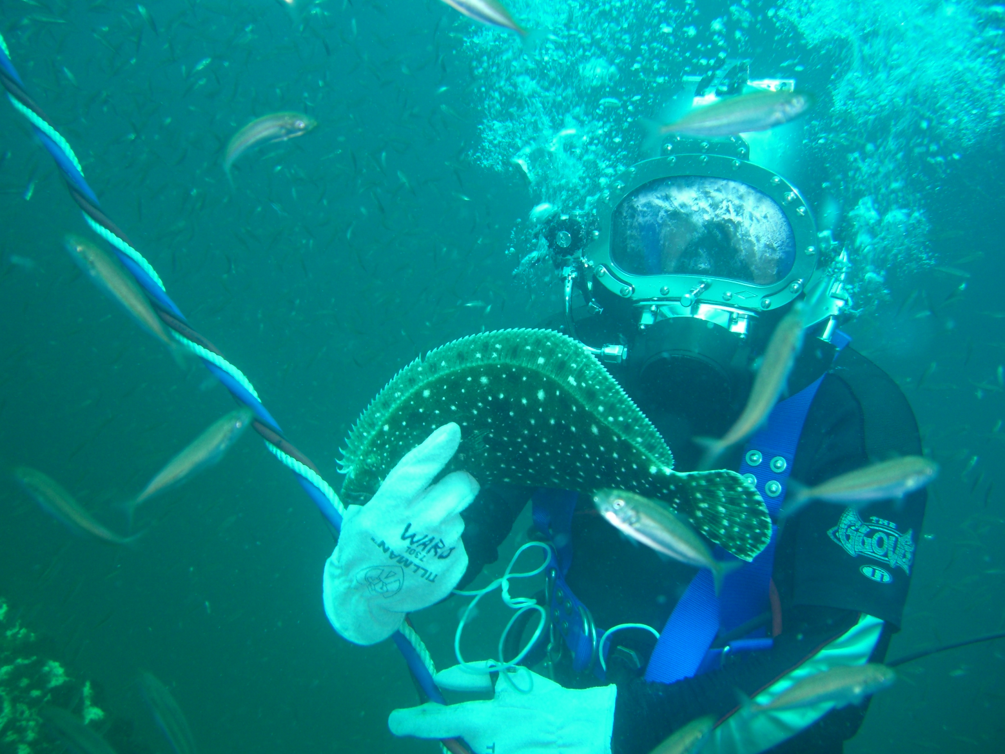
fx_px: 1132
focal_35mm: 39
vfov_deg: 36.8
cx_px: 512
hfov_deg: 47.9
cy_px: 373
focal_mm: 7.9
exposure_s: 1/125
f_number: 2.8
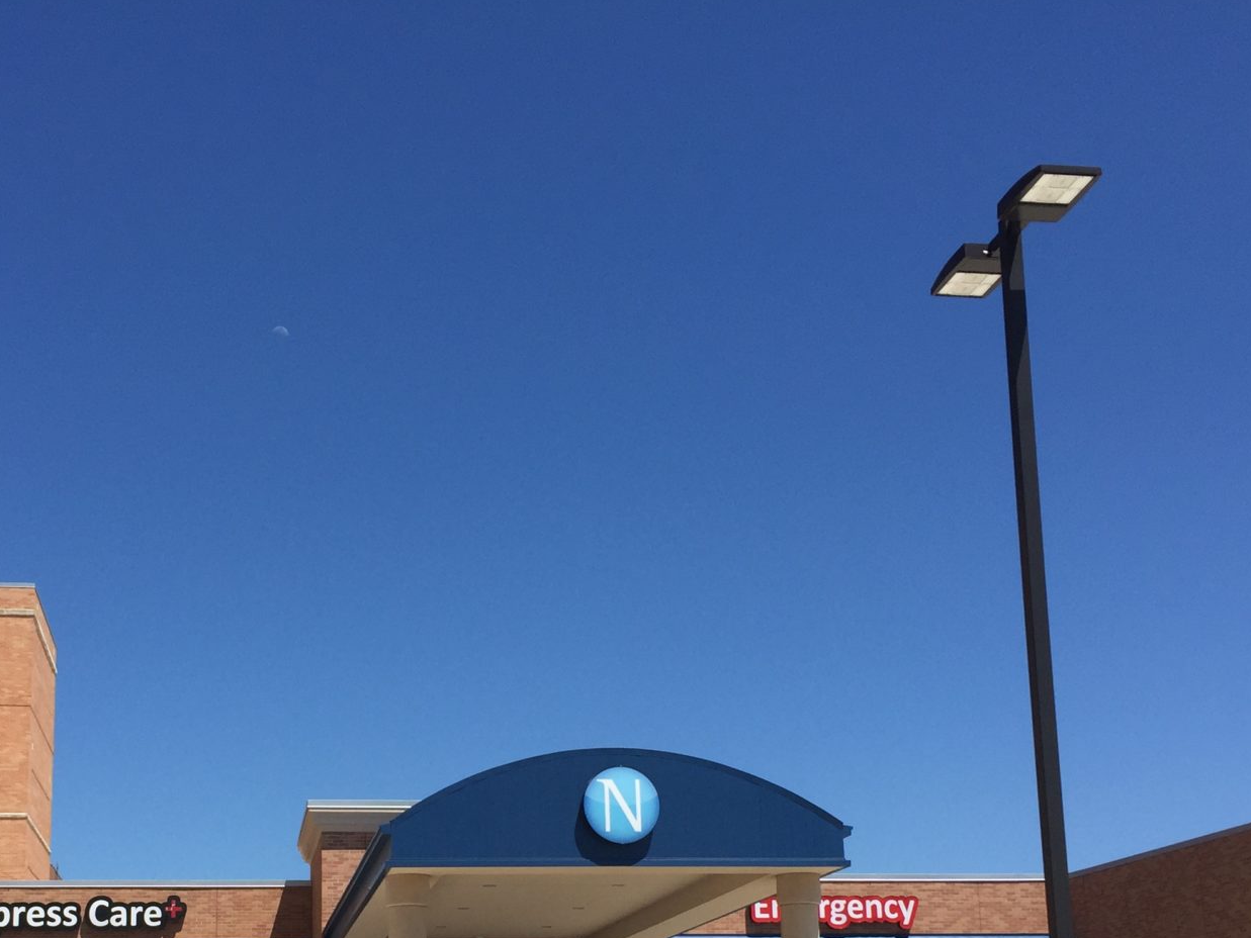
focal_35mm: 48
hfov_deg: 39.3
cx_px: 446
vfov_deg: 29.5
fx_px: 1735
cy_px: 764
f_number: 2.2
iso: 32
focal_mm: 4.15
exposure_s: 1/3300
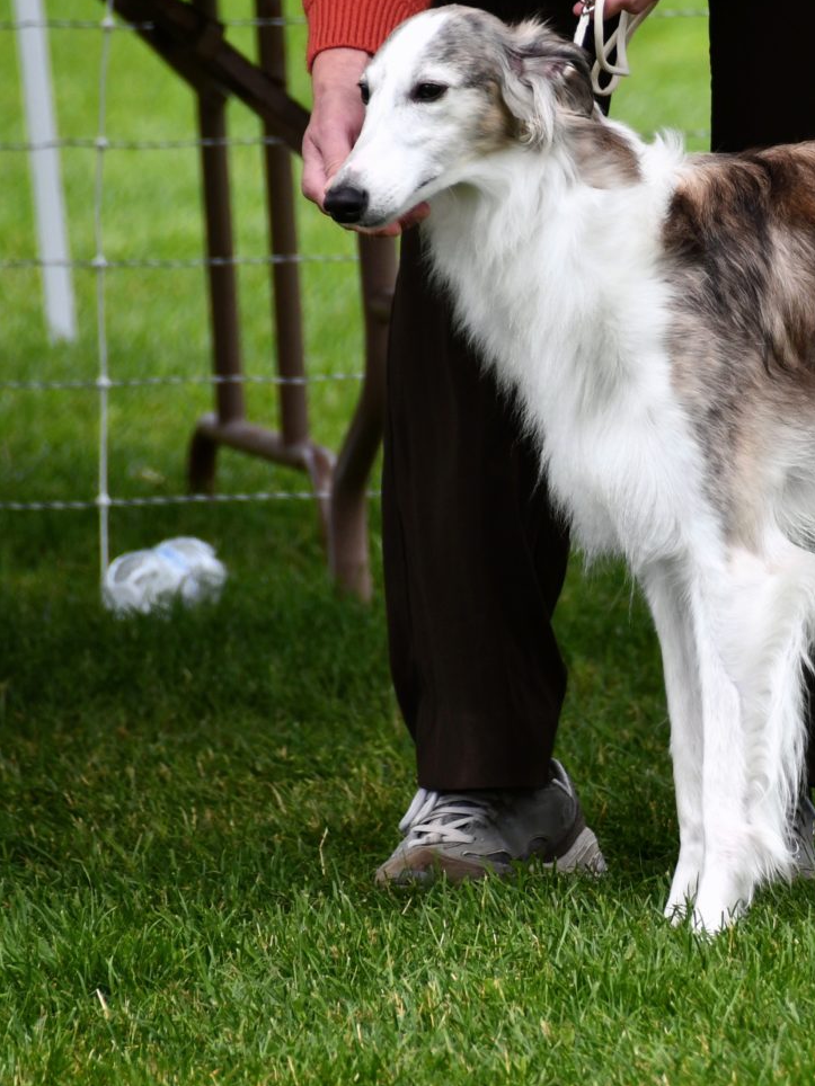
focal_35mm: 858
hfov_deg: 1.7
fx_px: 26934
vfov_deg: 2.3
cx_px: 882
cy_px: 469
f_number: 5.6
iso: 280
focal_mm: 280
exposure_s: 1/500
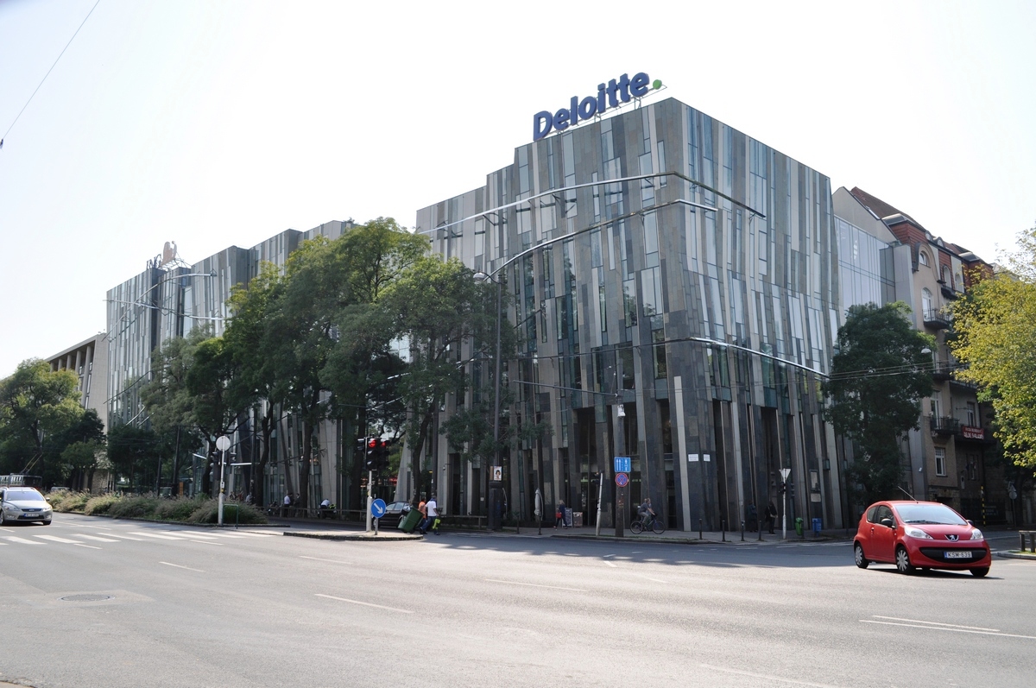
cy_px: 344
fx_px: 776
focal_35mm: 27
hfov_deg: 67.4
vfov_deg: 47.8
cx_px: 518
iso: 200
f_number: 9
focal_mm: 18
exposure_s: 1/320
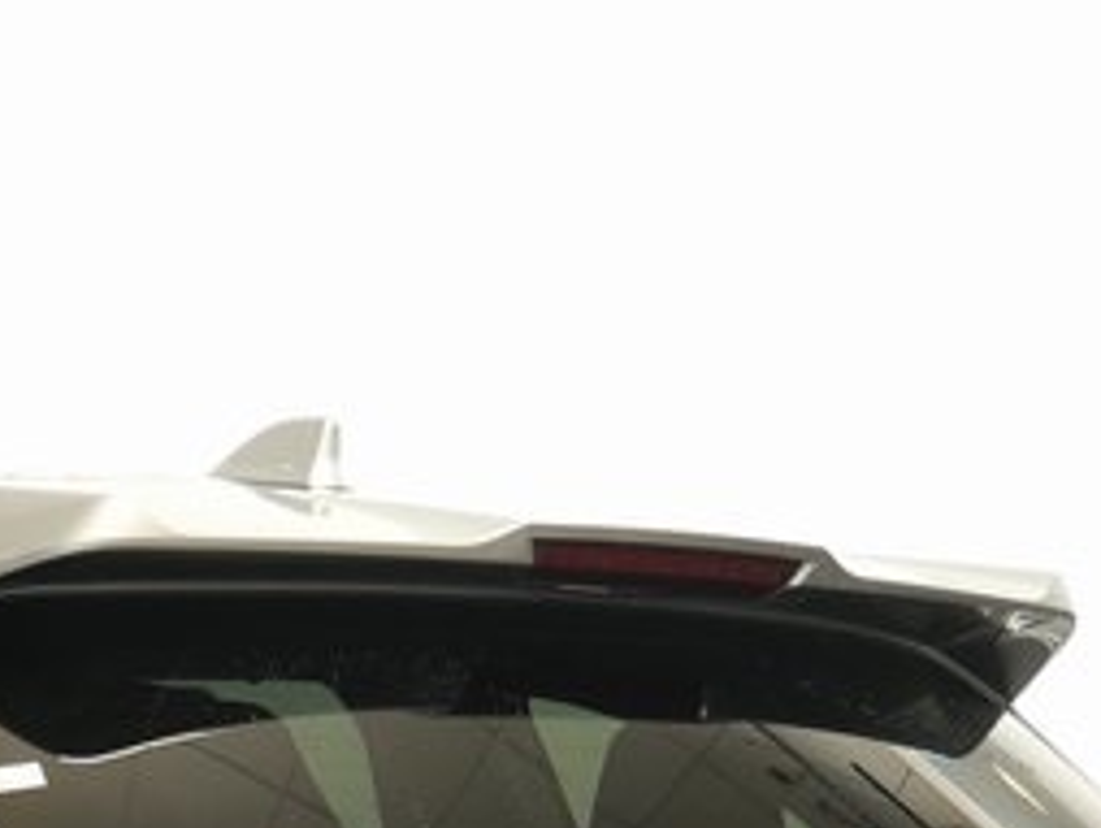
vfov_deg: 8.9
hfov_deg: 11.9
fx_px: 5126
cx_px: -299
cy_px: 1444
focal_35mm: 161
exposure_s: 1/125
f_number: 5
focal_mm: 20
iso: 250
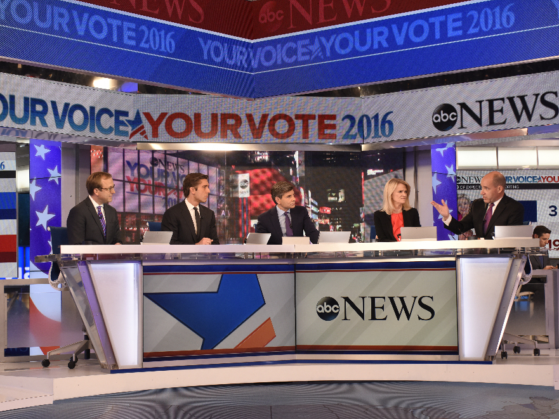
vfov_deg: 20.4
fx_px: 1163
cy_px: 210
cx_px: 281
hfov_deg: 27.0
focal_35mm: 72
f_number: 5.6
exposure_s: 1/160
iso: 1600
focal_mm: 66
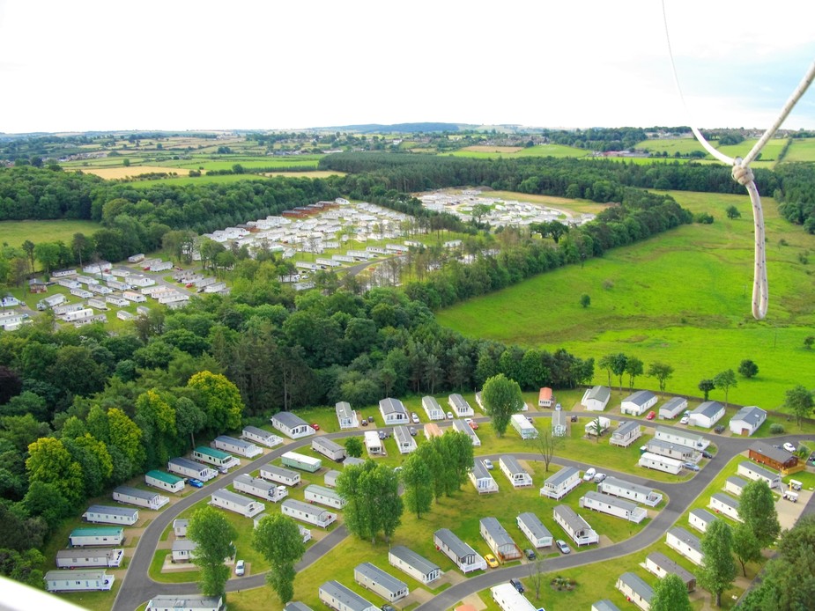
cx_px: 408
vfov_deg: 44.2
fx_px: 754
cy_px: 306
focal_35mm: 32
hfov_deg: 56.8
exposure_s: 1/60
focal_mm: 5.7
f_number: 5.5
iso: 100
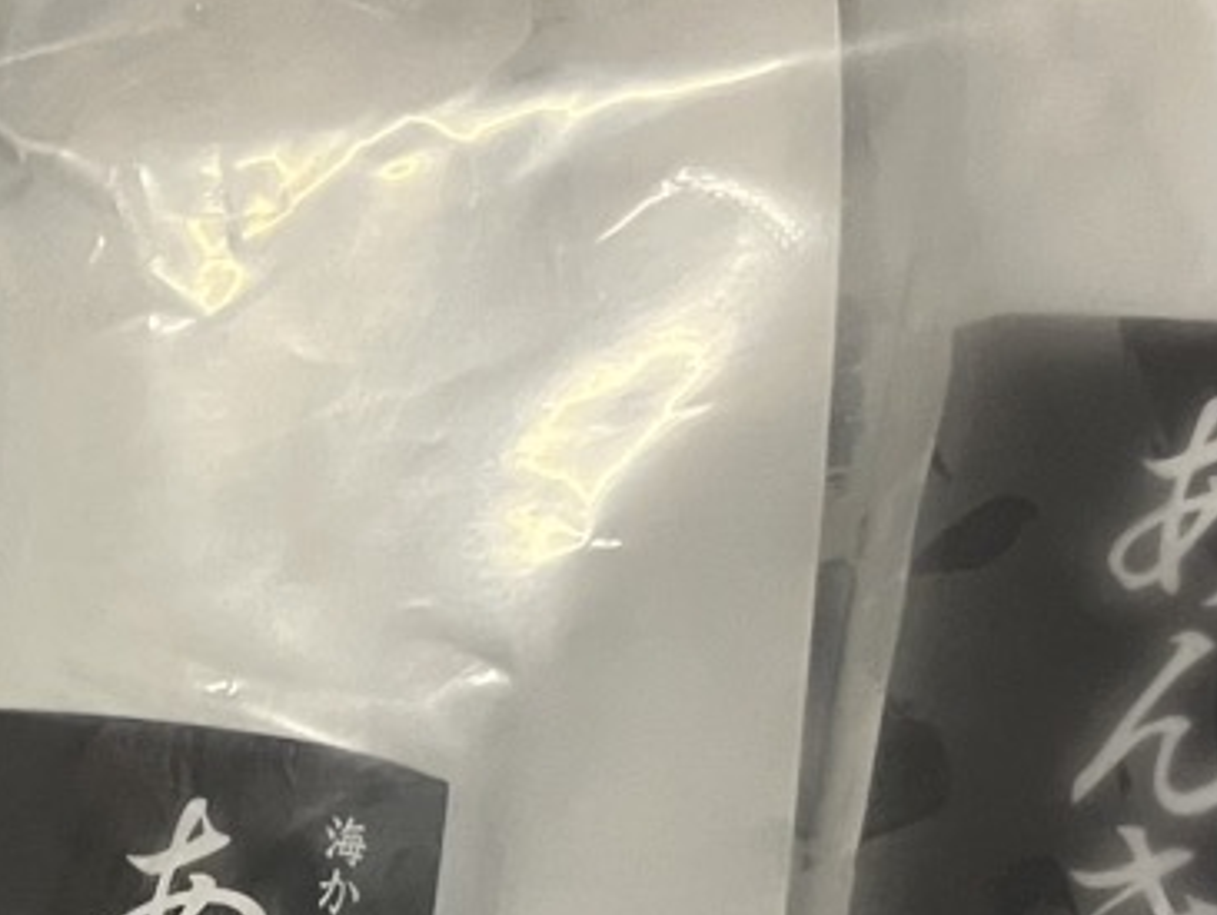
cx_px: 10
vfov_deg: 13.1
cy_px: 1194
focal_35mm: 109
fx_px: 3835
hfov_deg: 17.6
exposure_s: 1/50
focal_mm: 5.1
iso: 320
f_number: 1.6
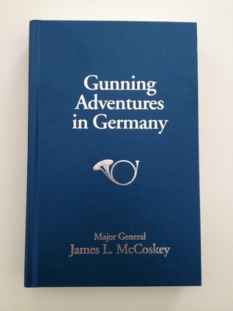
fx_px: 314
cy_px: 156
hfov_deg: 40.7
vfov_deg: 52.6
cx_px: 116
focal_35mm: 35
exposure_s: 1/60
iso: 64
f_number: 2.4
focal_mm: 4.28
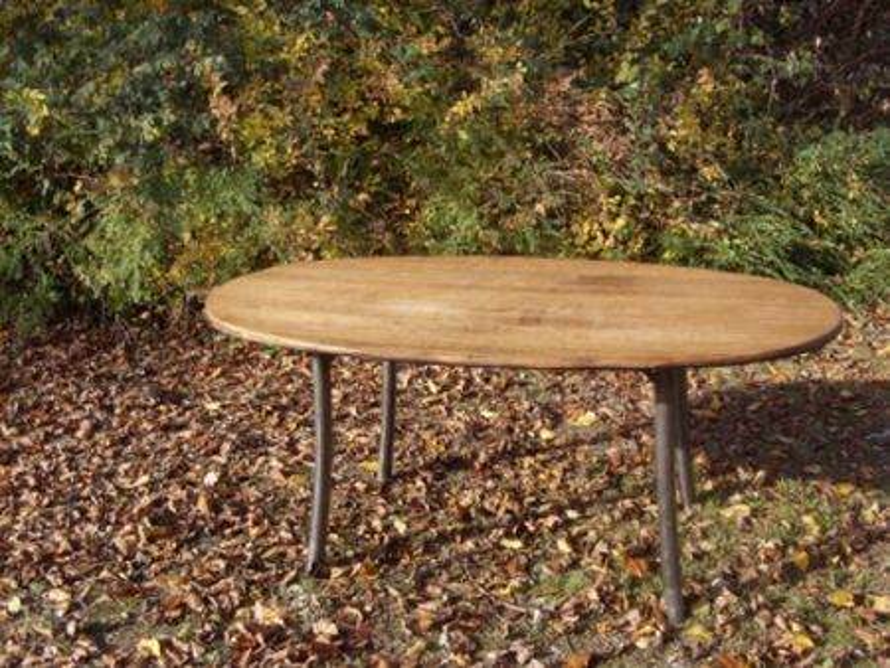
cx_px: 445
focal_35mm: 38
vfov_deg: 37.8
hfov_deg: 49.0
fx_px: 978
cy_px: 334
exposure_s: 1/369
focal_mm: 6.3
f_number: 2.8
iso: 50
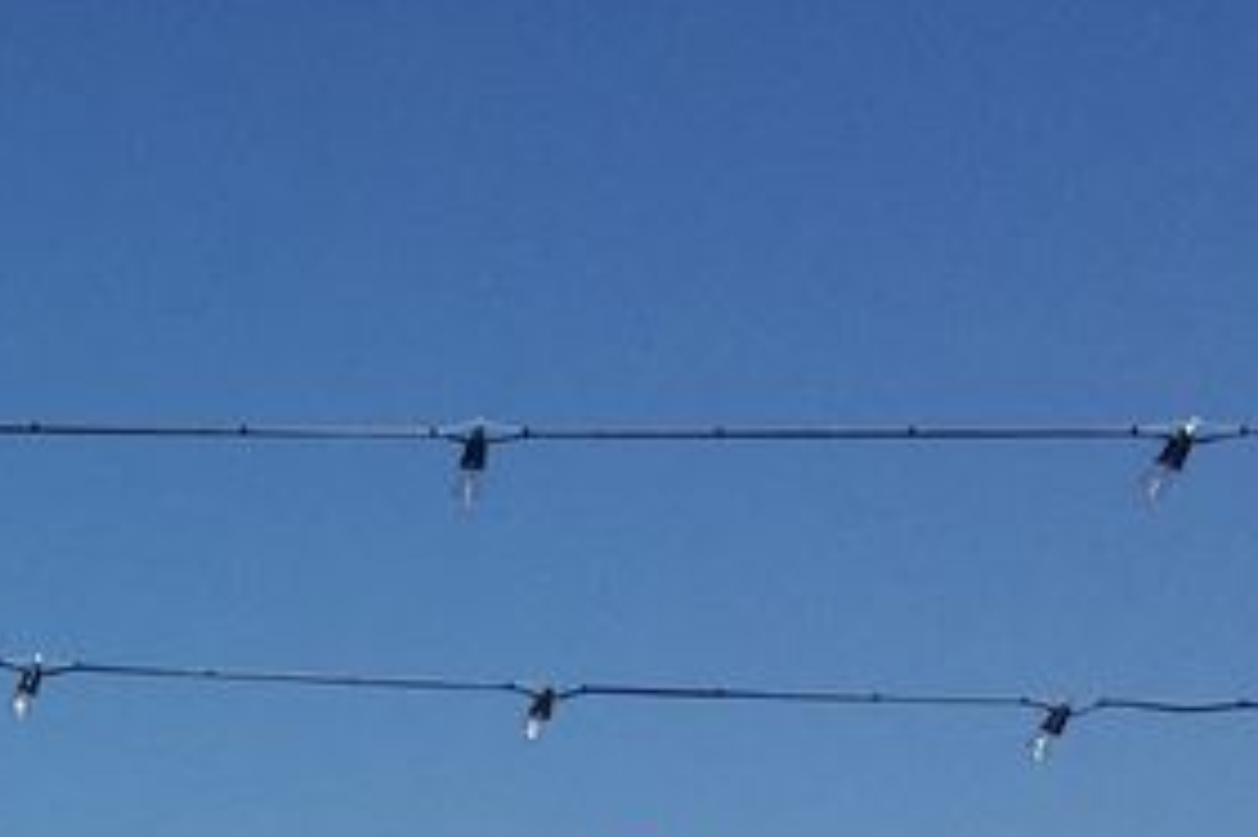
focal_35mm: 129
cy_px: 1822
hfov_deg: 14.5
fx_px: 4505
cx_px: -810
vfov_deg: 9.7
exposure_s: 1/5650
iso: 32
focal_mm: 4.15
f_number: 2.2
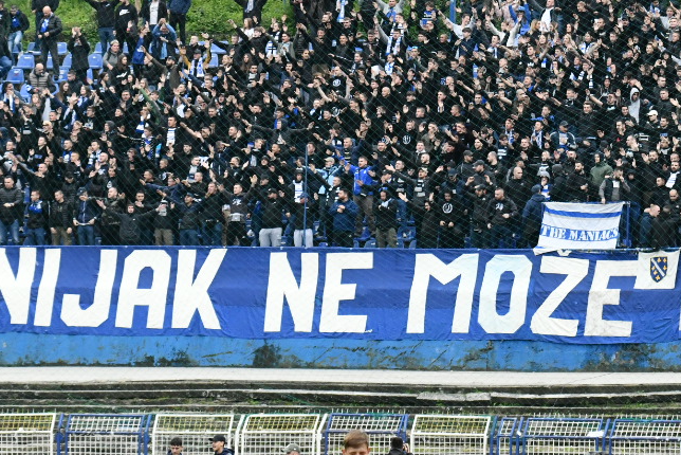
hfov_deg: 7.8
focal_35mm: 264
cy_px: -31
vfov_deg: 5.2
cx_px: 563
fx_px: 4996
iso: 3200
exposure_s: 1/3200
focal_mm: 105
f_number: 4
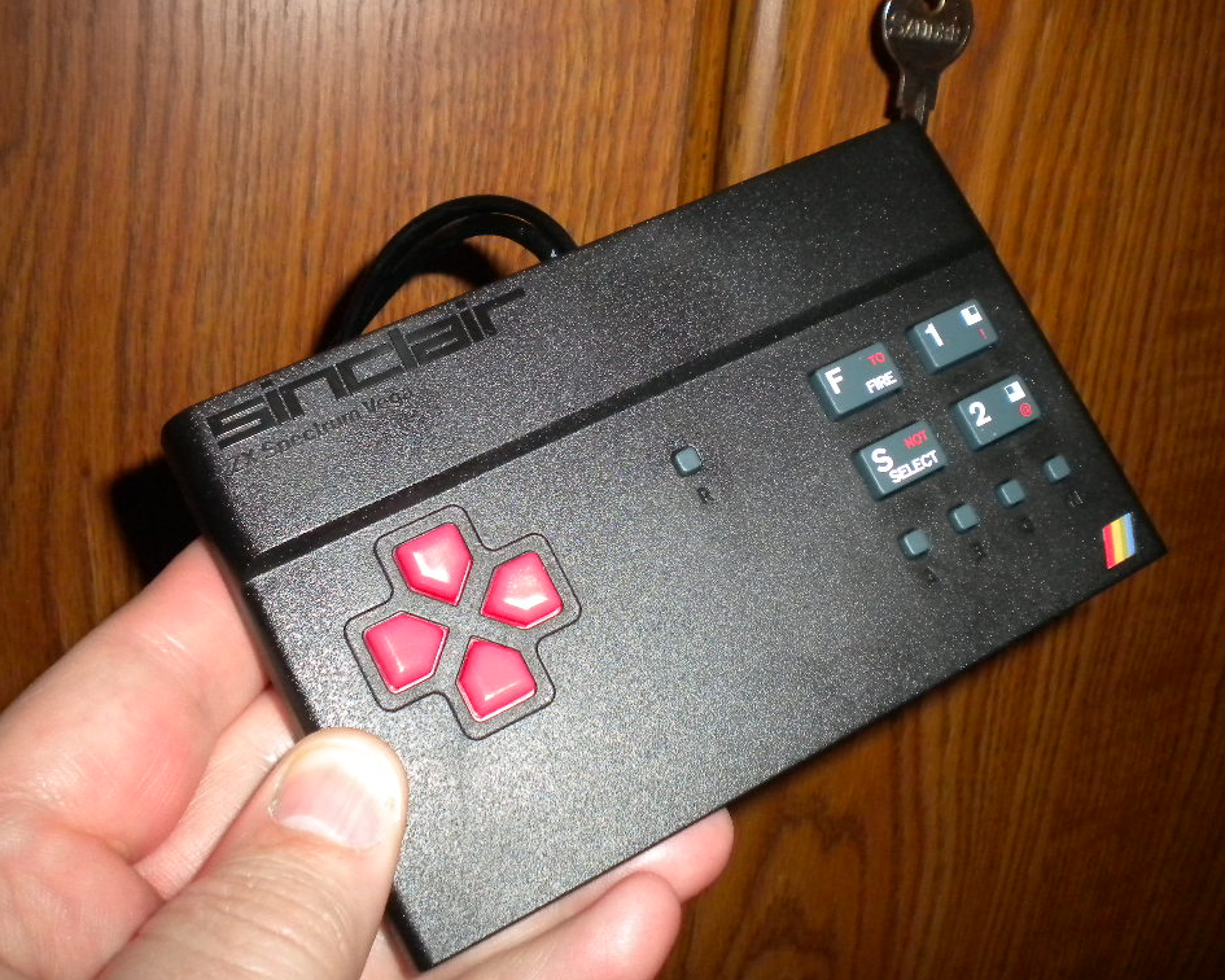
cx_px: 625
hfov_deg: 49.1
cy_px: 486
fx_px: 1341
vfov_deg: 40.1
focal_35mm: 37
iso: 400
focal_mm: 6.3
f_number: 4.6
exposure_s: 1/30
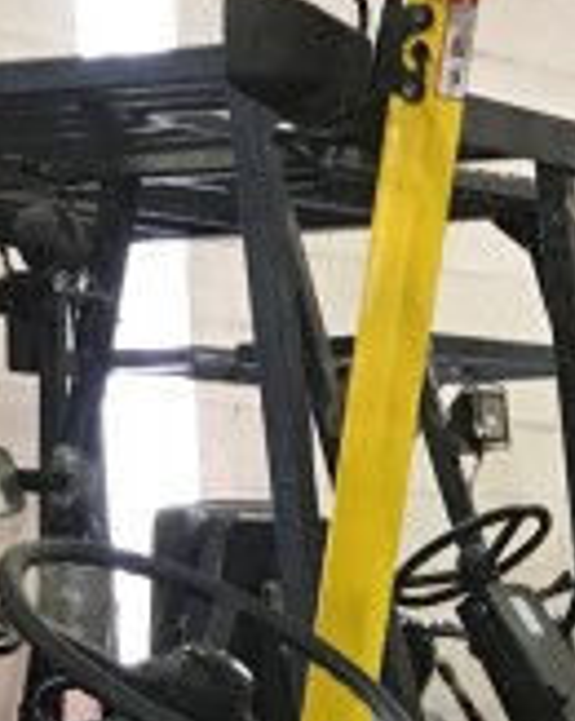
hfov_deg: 8.4
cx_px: 938
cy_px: 1252
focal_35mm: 178
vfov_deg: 10.3
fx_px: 3794
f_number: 2.2
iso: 200
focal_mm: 4.15
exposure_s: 1/24
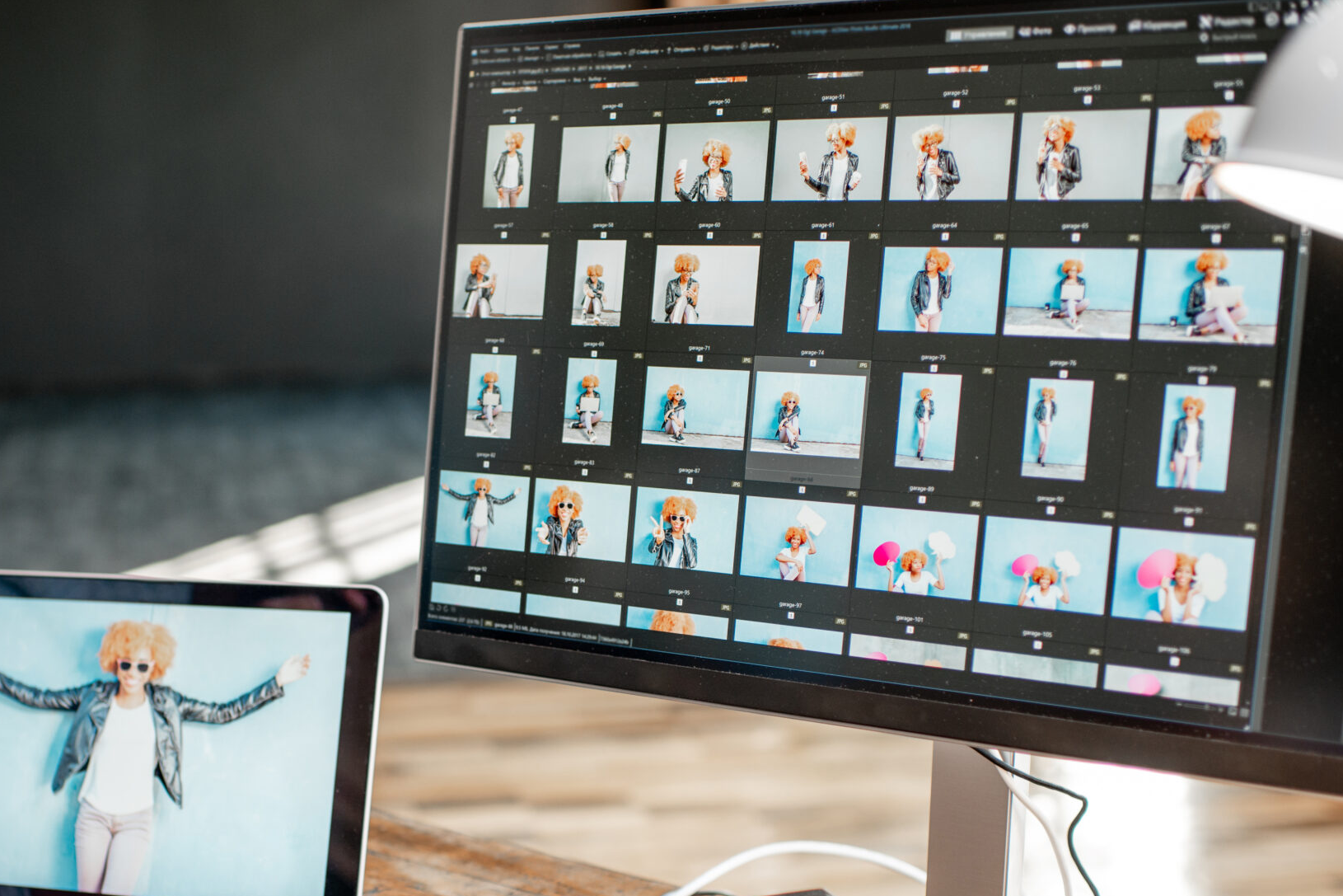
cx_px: 418
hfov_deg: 35.8
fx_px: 2052
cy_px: 637
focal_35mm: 55
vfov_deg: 24.4
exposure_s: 1/200
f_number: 2.2
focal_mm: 35
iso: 250
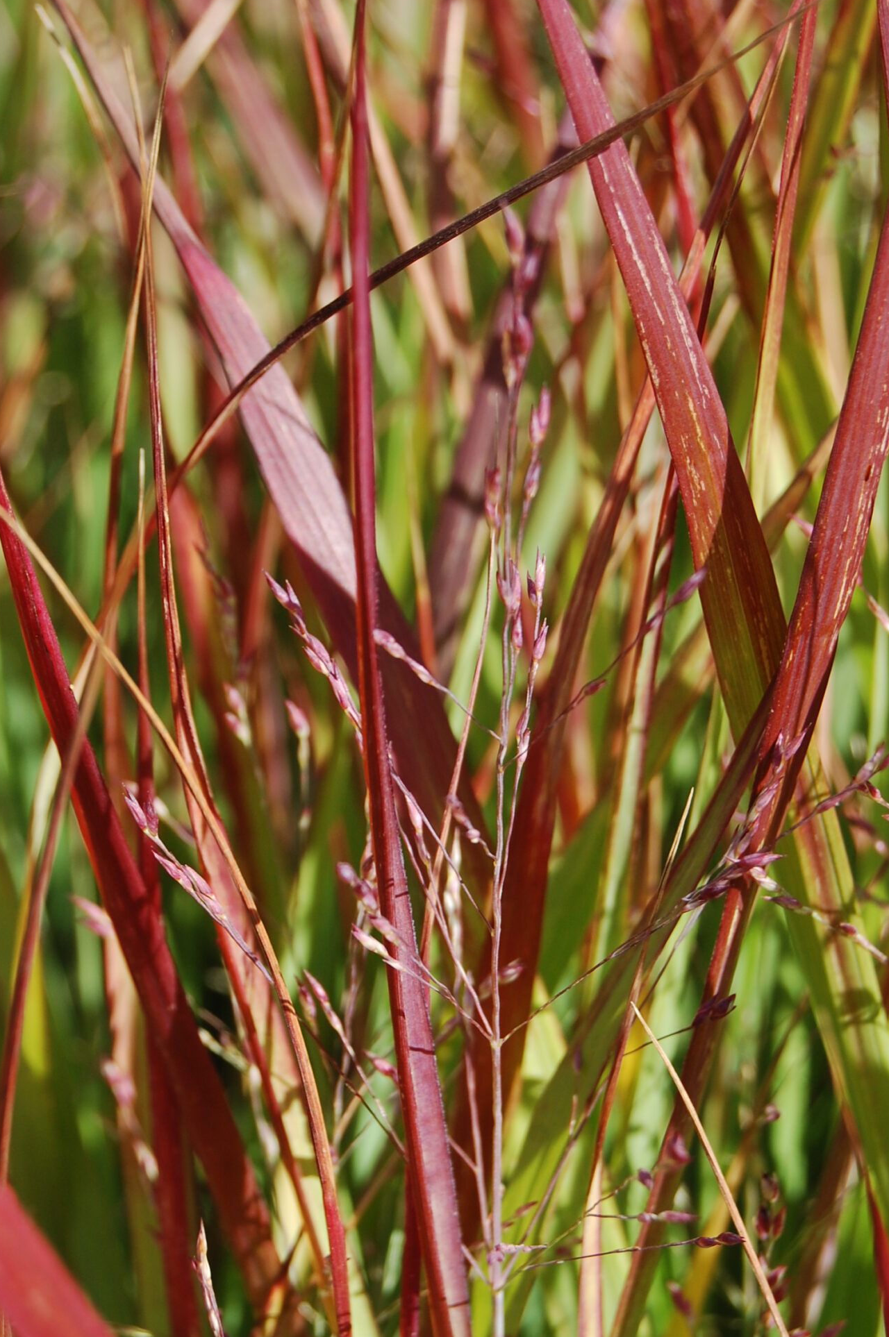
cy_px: 817
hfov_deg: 12.5
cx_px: 515
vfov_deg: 18.6
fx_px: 4071
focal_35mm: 110
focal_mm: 55
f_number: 7.1
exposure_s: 1/200
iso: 200
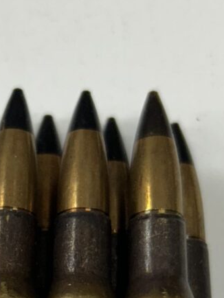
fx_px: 793
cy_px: 311
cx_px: 34
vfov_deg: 20.5
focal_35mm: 92
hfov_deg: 15.9
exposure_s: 1/120
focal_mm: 5.7
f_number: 1.5
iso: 100
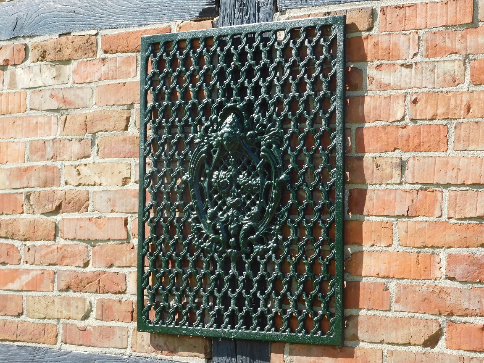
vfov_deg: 16.2
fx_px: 1272
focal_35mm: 91
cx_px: 242
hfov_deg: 21.5
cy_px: 182
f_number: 4.5
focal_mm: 16.1
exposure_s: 1/320
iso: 125
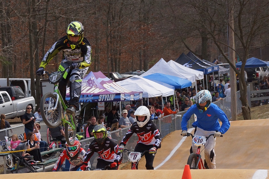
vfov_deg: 7.3
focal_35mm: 189
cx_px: 116
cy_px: 108
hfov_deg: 10.9
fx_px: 1412
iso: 800
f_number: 9
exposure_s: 1/2000
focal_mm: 90
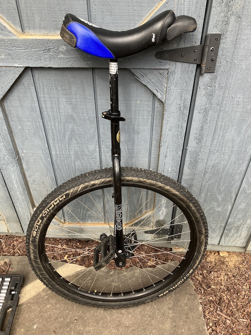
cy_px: 168
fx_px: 271
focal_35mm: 28
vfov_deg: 63.4
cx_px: 126
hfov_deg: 49.7
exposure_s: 1/130
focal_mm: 3.99
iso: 25
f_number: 1.8
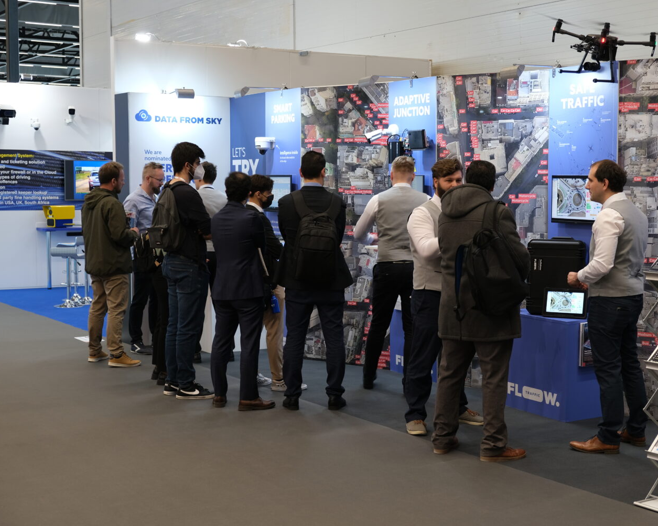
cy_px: 262
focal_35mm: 54
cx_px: 397
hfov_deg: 34.6
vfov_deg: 28.1
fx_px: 1052
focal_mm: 31.5
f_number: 3.6
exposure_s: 1/30
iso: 320
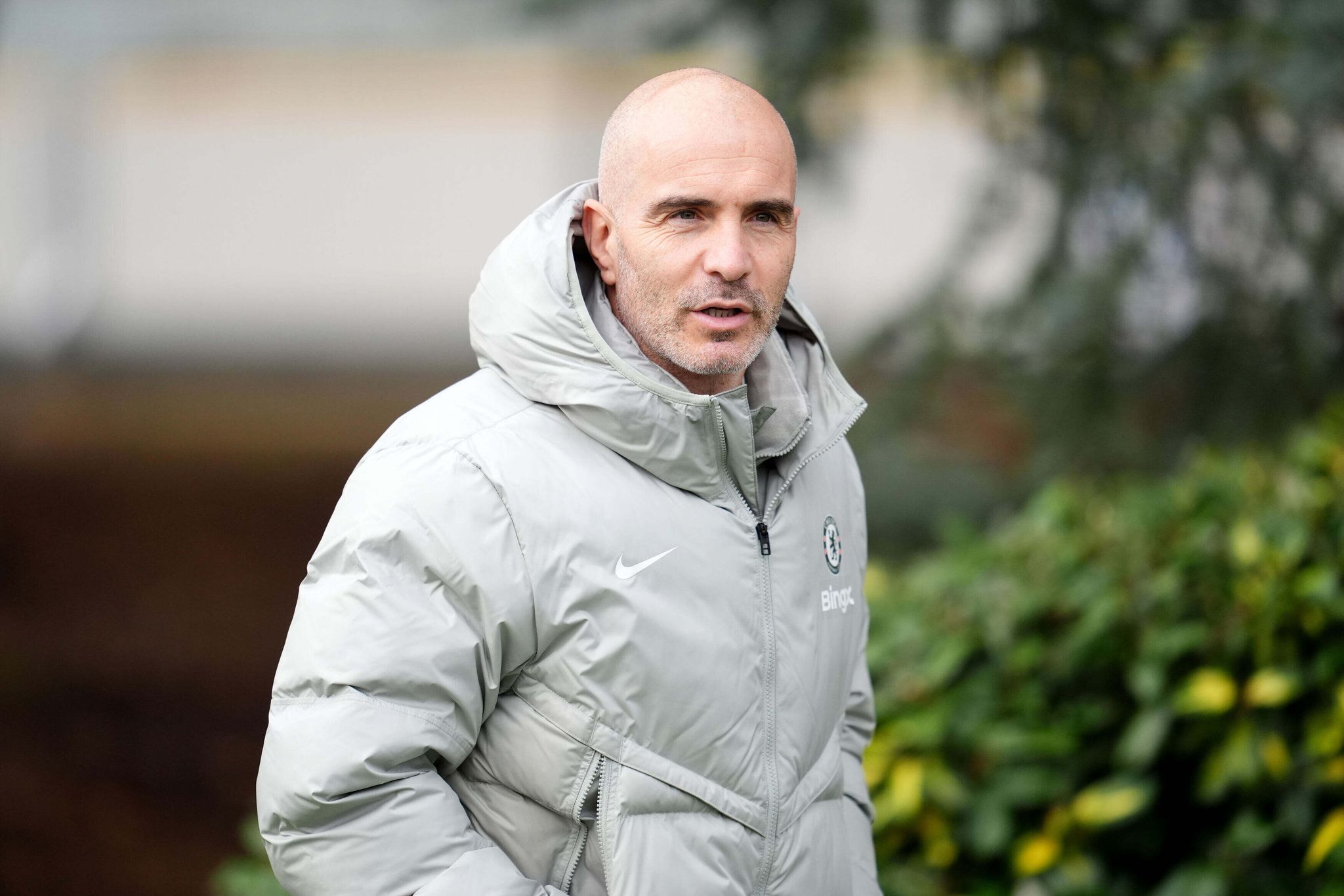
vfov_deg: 3.4
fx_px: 14931
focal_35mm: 400
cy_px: 448
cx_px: 672
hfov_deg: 5.2
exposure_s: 1/2500
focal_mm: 400
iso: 1250
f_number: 2.8
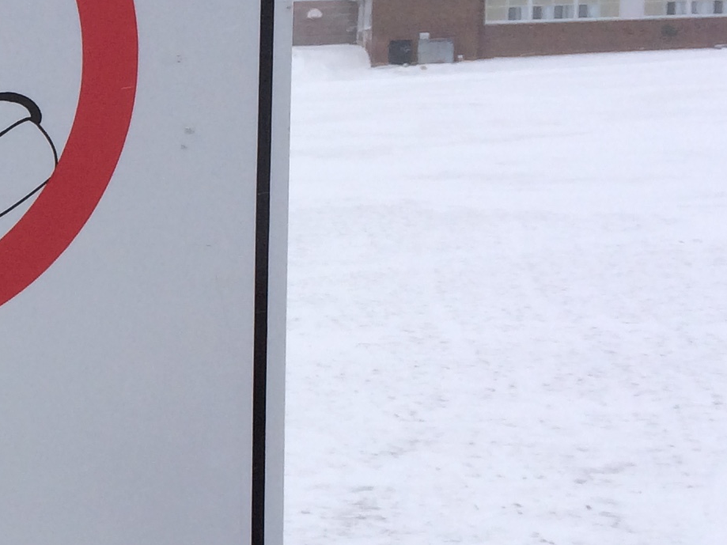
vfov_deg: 14.3
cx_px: -381
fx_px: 2163
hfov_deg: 17.1
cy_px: 347
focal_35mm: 103
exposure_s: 1/1109
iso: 32
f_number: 2.2
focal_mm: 4.15
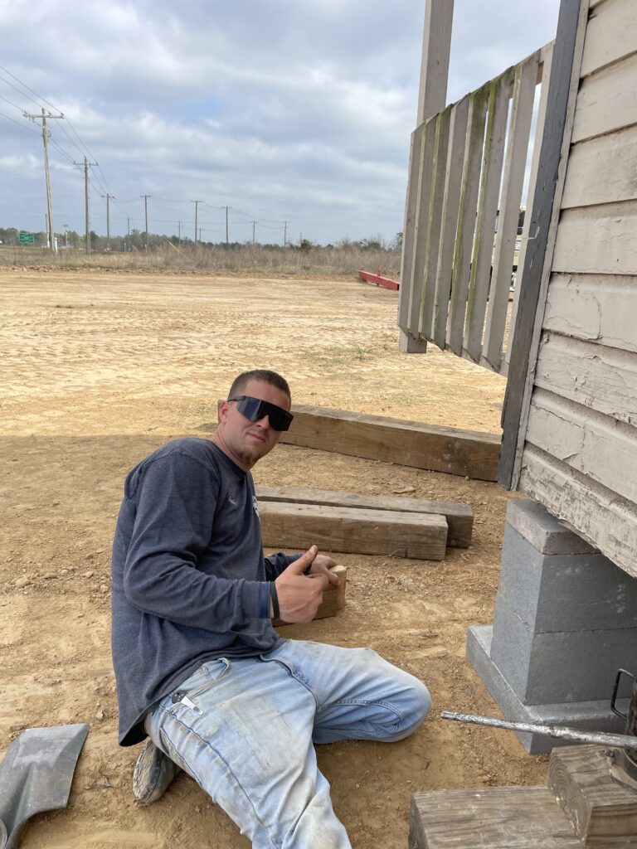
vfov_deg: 67.3
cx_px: 318
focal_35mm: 26
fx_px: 638
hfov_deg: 53.1
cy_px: 424
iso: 32
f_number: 1.6
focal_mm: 4.2
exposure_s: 1/3040
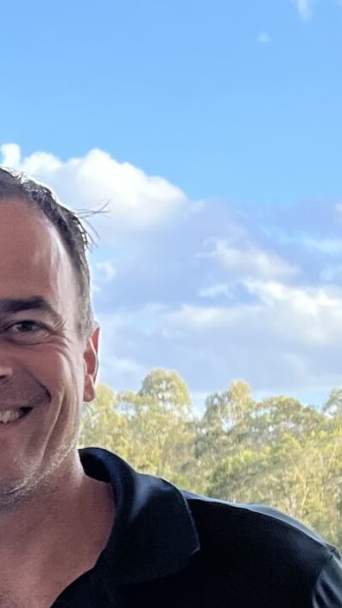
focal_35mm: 103
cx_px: -346
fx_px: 1661
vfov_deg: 19.7
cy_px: 691
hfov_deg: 10.7
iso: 50
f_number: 1.6
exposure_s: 1/1018
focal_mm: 5.1
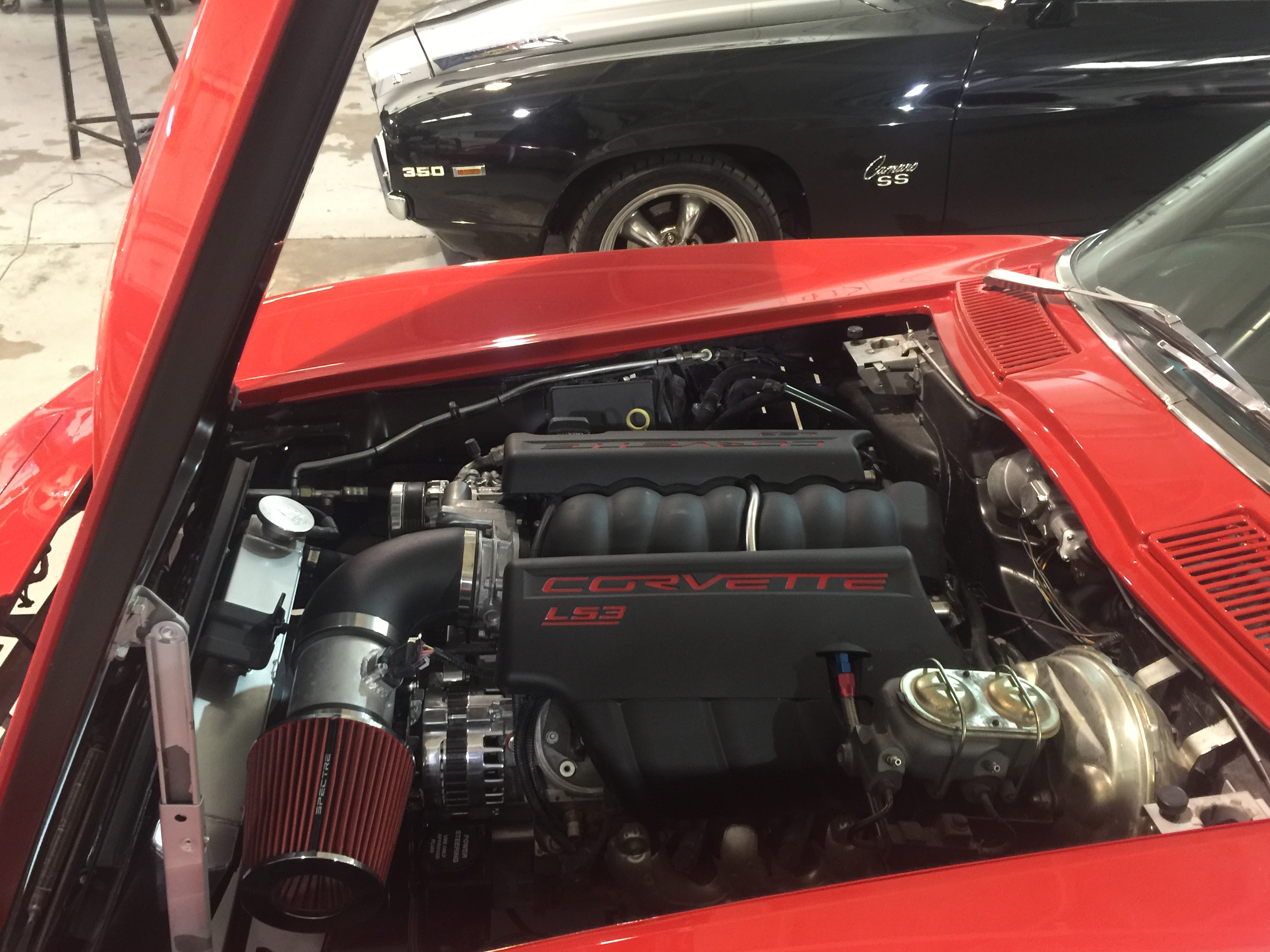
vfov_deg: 45.4
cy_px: 507
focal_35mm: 31
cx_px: 666
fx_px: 1137
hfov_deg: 58.3
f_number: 2.2
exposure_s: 1/4
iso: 64
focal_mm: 4.15
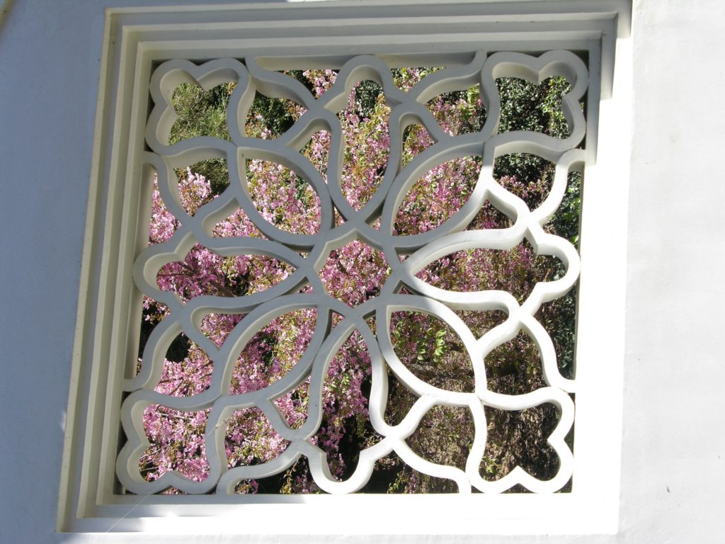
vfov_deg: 21.0
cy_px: 272
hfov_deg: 27.8
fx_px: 1466
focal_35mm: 70
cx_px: 362
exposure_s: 1/103
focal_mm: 17.8
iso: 50
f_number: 5.9
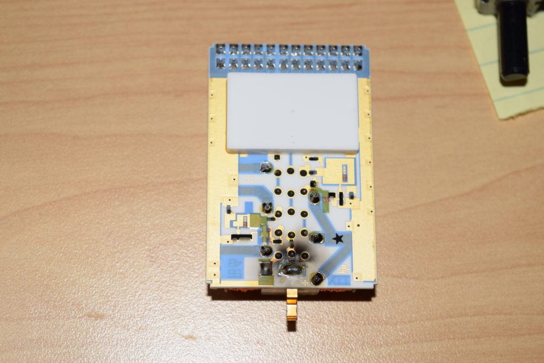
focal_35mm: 75
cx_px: 272
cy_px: 182
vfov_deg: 18.2
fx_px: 1134
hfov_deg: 27.0
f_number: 8
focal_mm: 50
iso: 100
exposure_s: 1/60
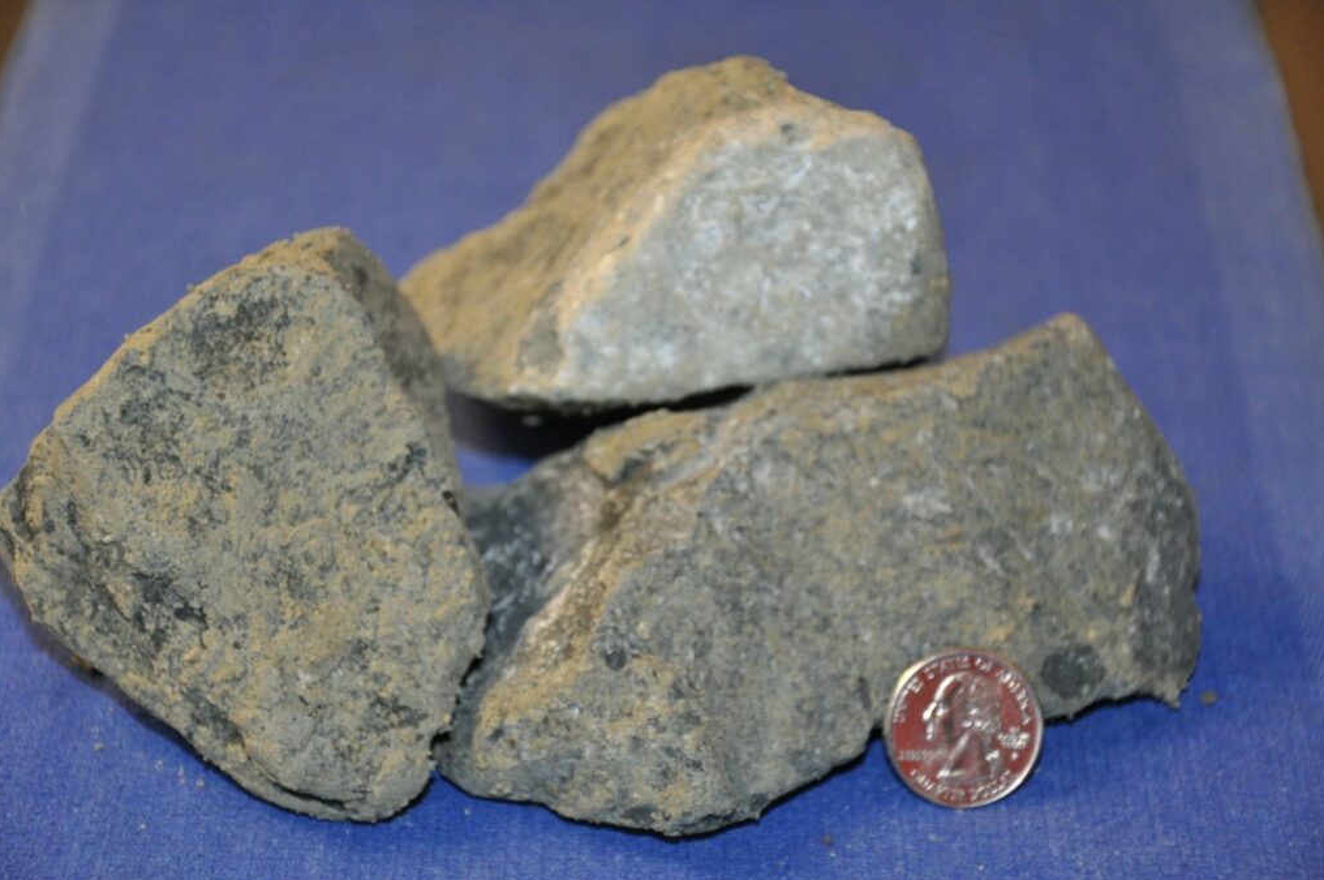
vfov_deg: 10.6
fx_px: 4721
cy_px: 442
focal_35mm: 129
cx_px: 663
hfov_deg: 16.0
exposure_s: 1/60
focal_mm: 85
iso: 800
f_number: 5.6
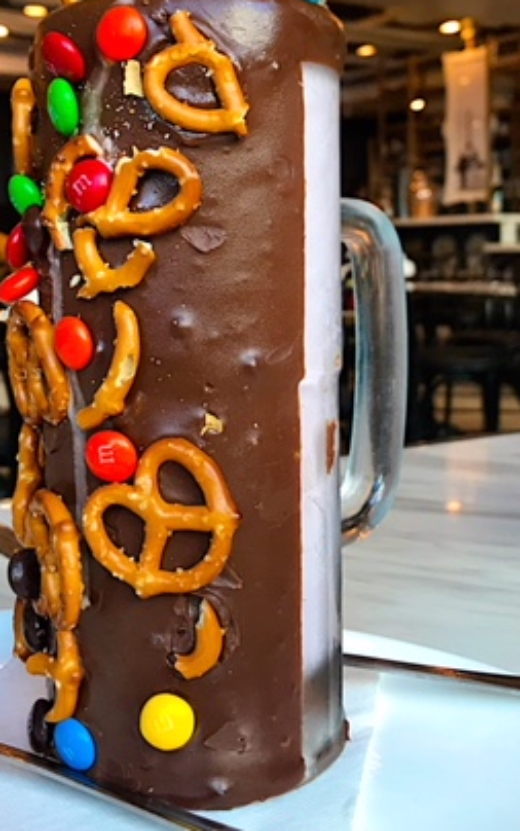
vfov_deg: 42.2
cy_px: 300
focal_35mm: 47
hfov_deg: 27.5
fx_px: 1064
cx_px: 253
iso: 25
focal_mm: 3.99
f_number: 1.8
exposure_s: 1/40
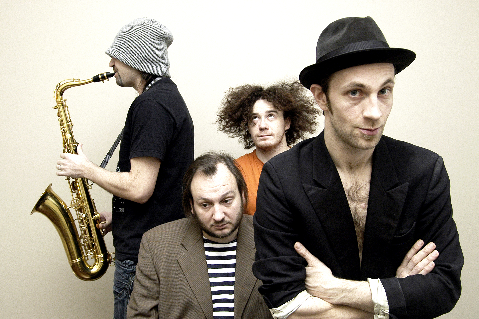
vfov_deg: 36.8
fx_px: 479
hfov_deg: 53.2
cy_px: 160
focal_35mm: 36
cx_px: 240
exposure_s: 1/60
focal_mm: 24
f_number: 5.6
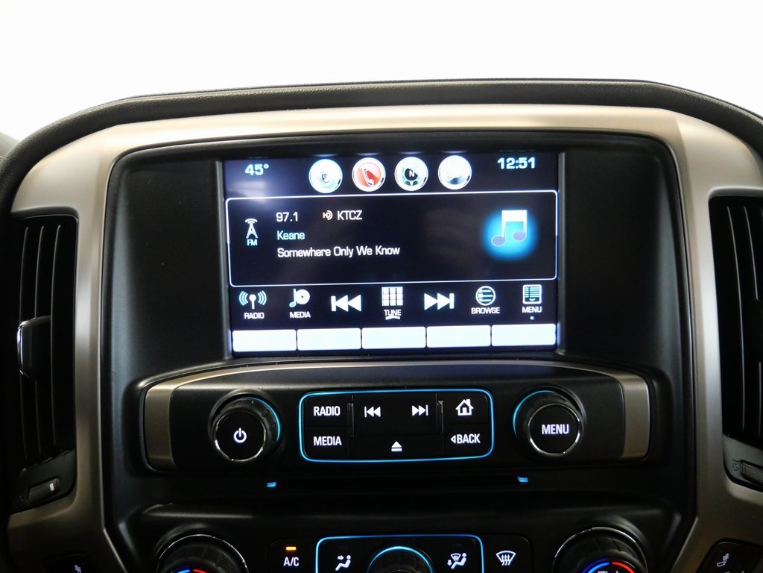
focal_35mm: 24
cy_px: 286
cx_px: 382
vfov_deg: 56.8
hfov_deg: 71.6
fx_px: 529
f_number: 3.5
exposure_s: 1/25
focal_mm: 12
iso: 3200
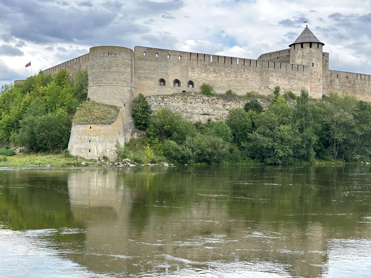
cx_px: 186
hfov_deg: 39.7
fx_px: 514
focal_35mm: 48
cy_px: 139
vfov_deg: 30.3
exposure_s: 1/953
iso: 64
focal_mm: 6.86
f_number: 1.78
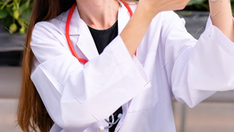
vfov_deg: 15.1
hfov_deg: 26.5
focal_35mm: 80
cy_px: 36
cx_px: 100
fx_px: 496
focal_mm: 35
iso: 320
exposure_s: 1/8000
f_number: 1.4
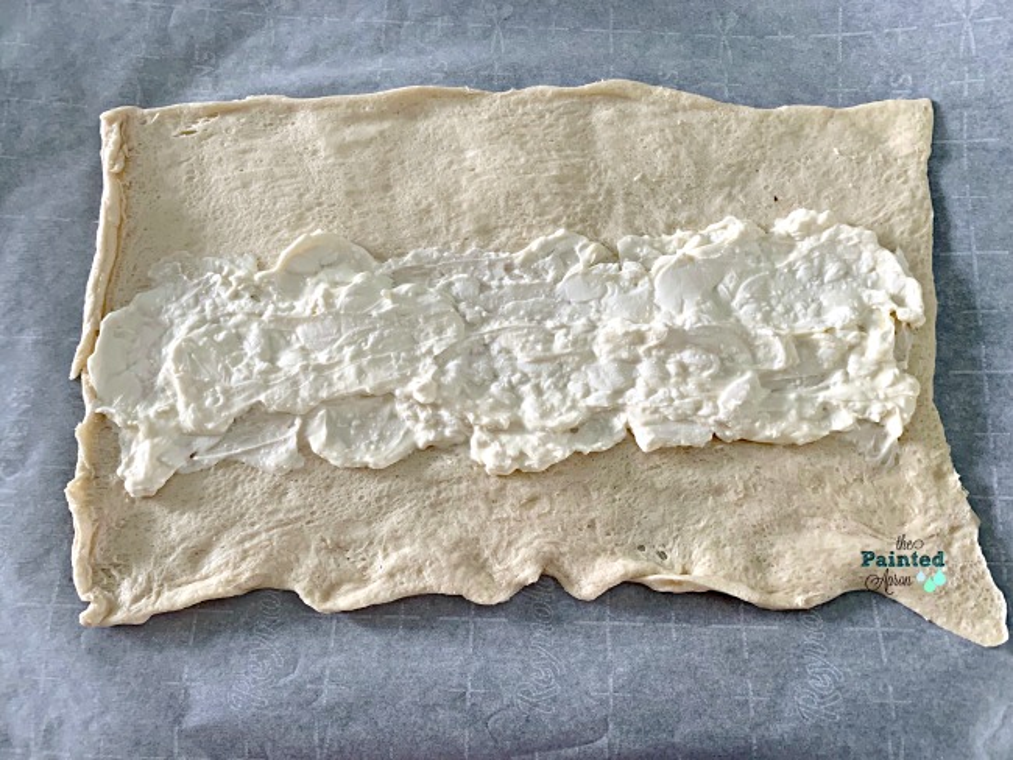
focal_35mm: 26
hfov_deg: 67.3
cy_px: 380
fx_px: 761
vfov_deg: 53.1
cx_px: 506
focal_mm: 4.25
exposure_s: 1/60
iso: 160
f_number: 1.8
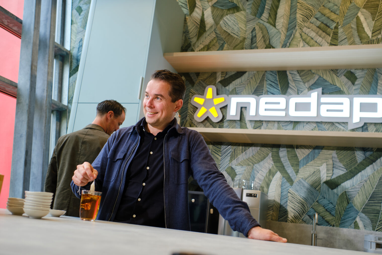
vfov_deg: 37.9
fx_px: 371
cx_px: 191
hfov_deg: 54.4
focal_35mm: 35
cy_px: 128
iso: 320
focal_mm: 23
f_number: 2.8
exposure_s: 1/80
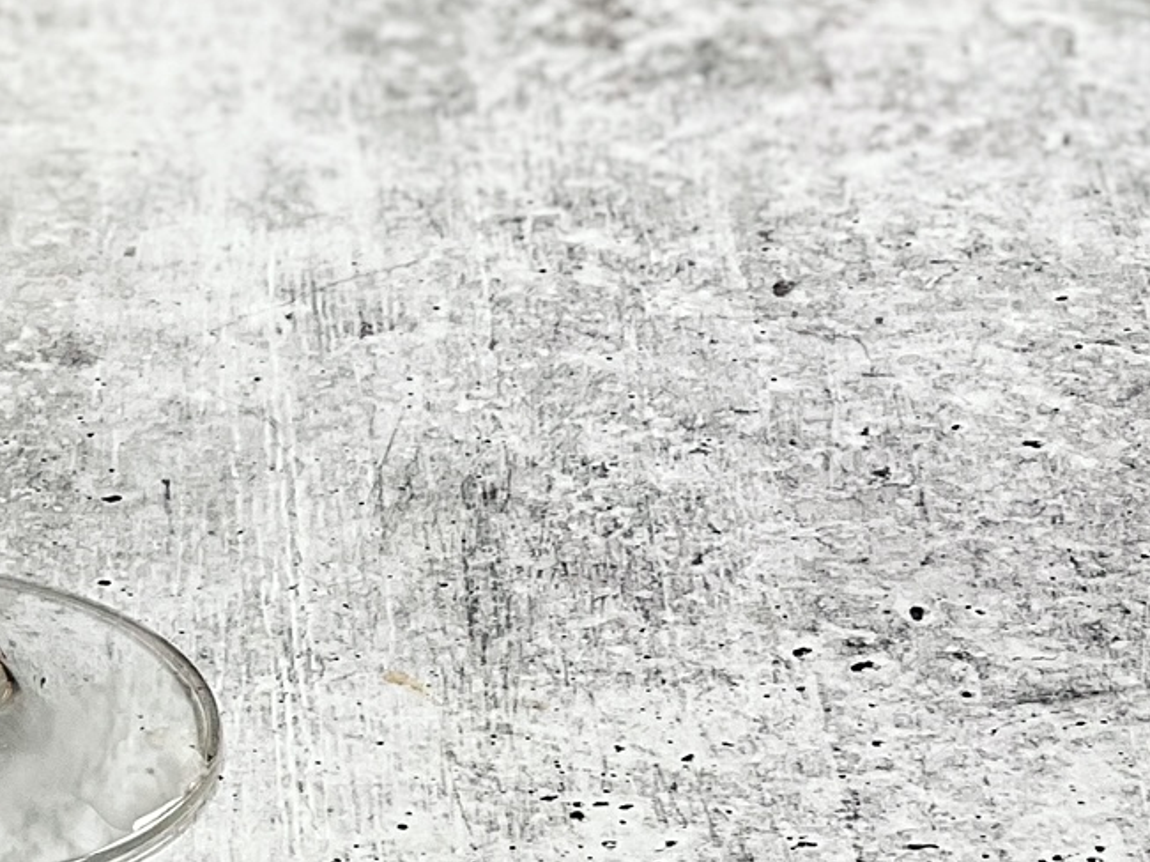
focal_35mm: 239
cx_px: -94
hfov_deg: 8.2
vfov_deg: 6.1
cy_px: -605
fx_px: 7937
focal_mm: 9
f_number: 2.8
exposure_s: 1/120
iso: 80
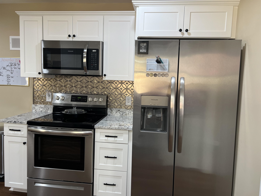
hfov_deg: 67.3
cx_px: 130
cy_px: 98
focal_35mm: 26
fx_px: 196
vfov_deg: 53.1
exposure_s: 1/60
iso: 64
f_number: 1.5
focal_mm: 5.7
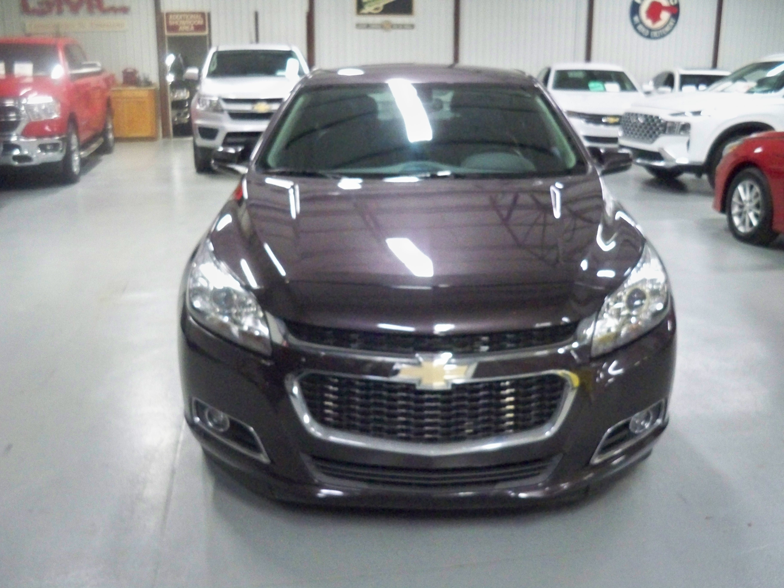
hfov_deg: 52.6
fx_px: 793
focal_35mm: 35
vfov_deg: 40.7
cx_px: 392
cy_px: 294
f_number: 3.1
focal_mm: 6.3
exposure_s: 1/60
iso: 1250
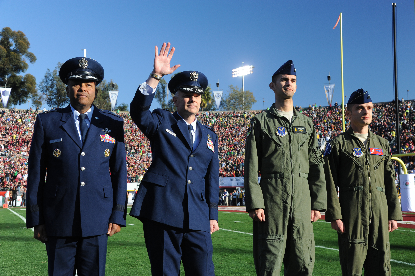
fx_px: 461
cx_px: 208
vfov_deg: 33.4
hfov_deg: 48.5
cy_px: 138
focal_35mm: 40
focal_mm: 40
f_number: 7.1
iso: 640
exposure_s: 1/320
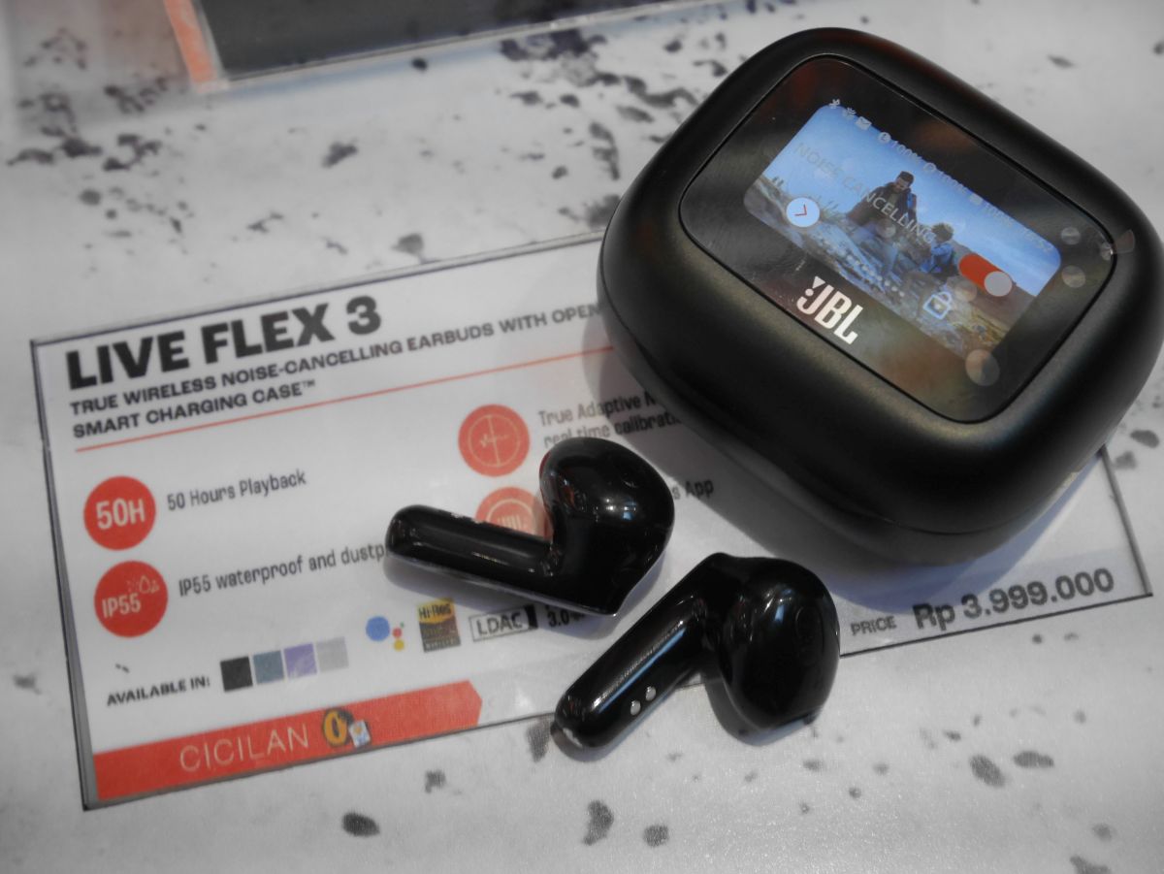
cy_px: 437
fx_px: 2153
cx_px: 582
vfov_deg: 22.9
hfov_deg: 30.3
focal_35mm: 64
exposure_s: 1/80
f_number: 5.6
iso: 1250
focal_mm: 32
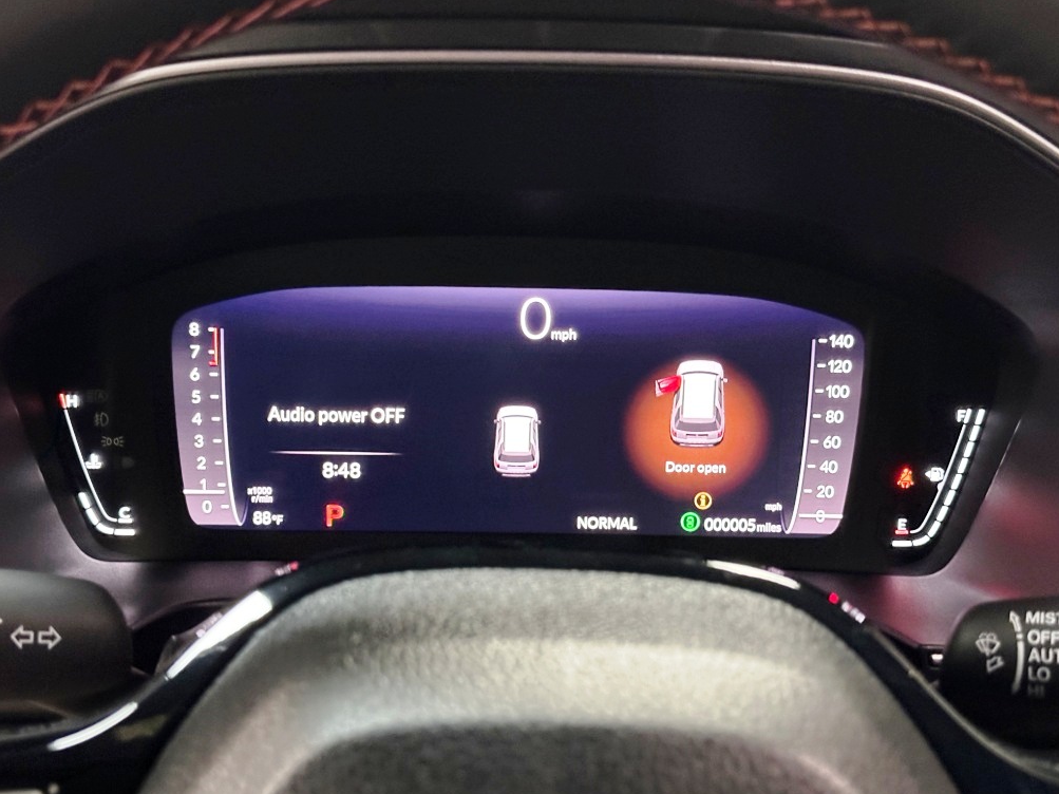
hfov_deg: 38.9
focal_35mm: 49
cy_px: 402
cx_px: 523
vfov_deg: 29.7
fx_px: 1499
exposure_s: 1/30
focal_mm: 6.86
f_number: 1.78
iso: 640
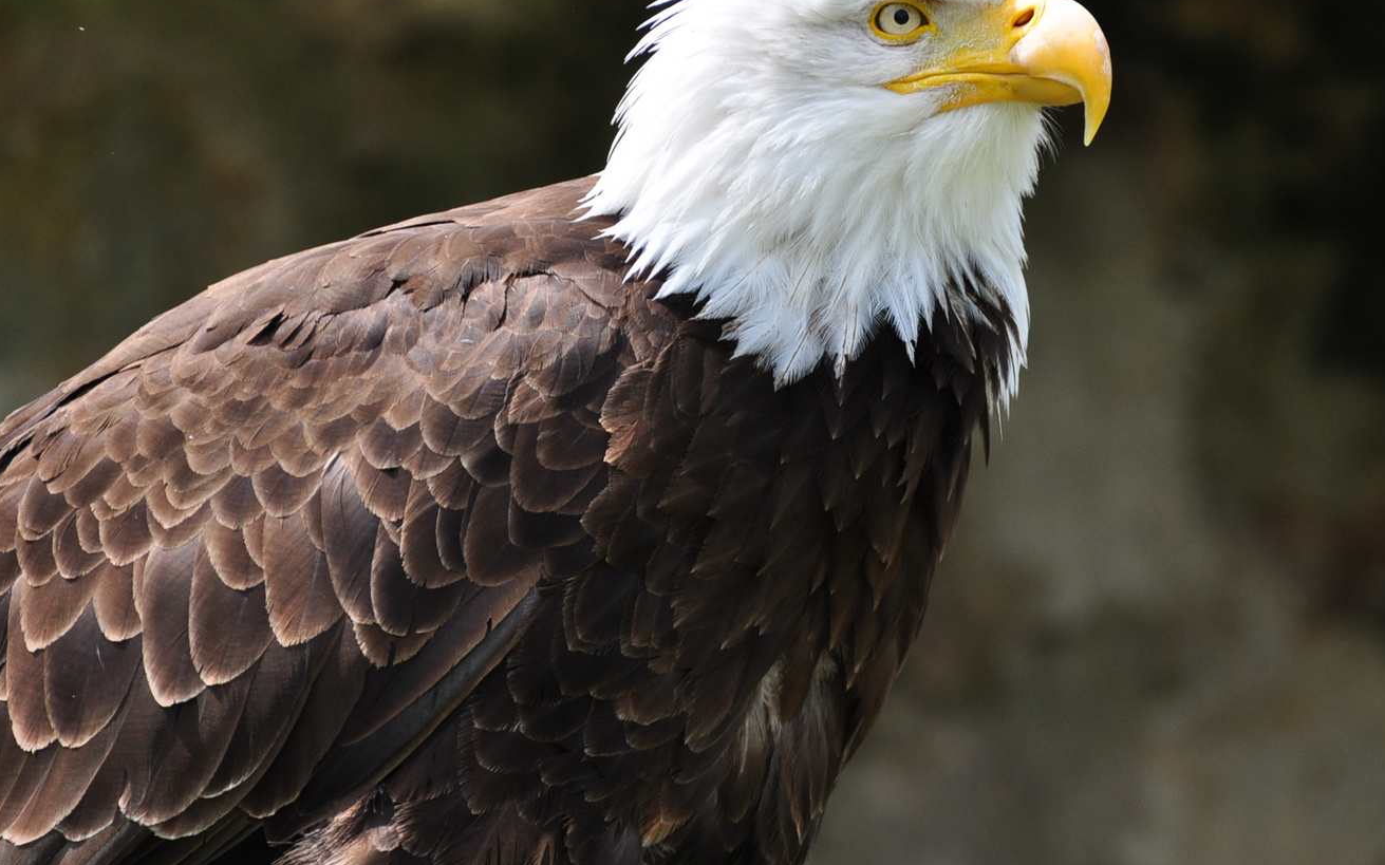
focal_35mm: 322
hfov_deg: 6.5
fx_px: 12153
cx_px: 821
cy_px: 373
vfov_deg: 4.1
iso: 320
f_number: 5
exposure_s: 1/1250
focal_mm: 170
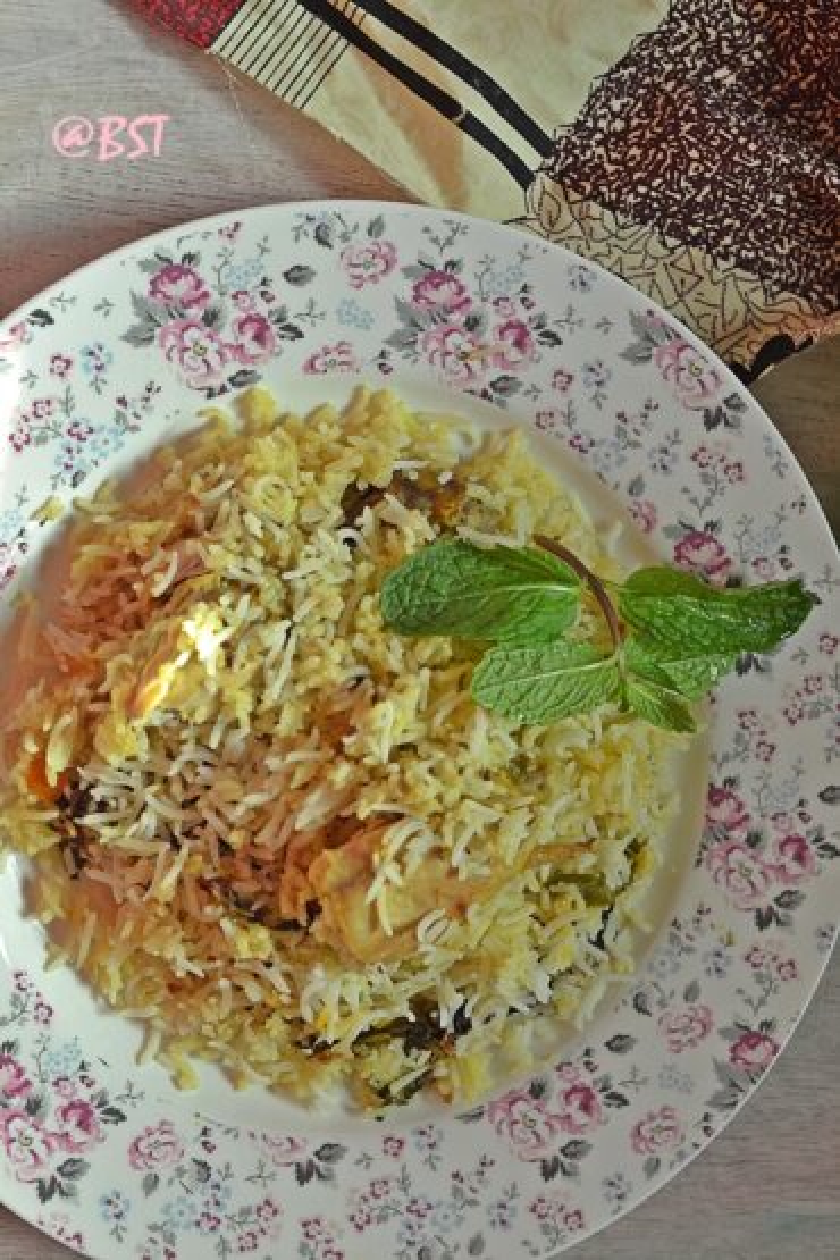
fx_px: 2625
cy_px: 630
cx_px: 420
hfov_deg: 18.2
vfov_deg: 27.0
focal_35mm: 75
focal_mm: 50
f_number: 4
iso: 400
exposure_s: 1/60
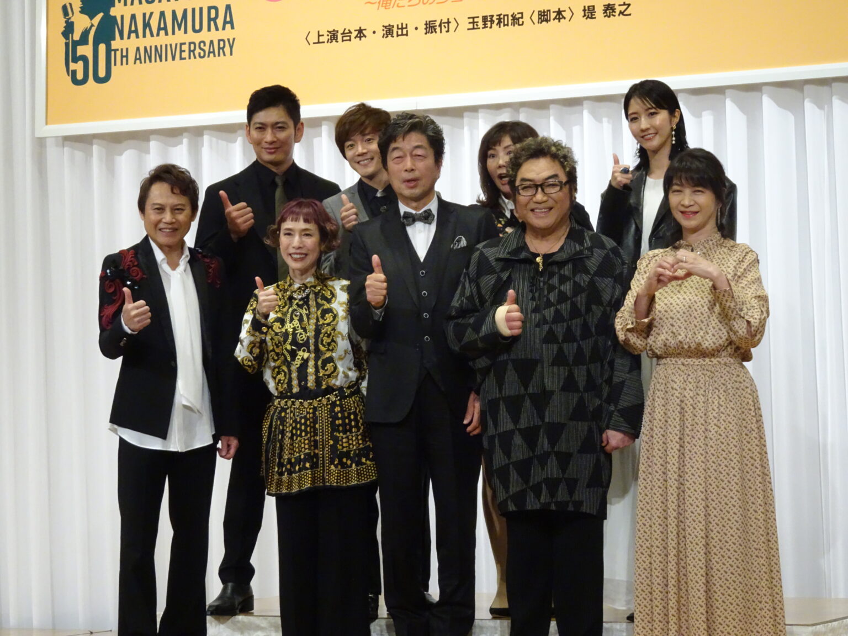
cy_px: 318
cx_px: 424
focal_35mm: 108
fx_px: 2646
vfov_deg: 13.7
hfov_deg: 18.2
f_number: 5
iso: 800
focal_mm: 18.53
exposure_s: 1/80
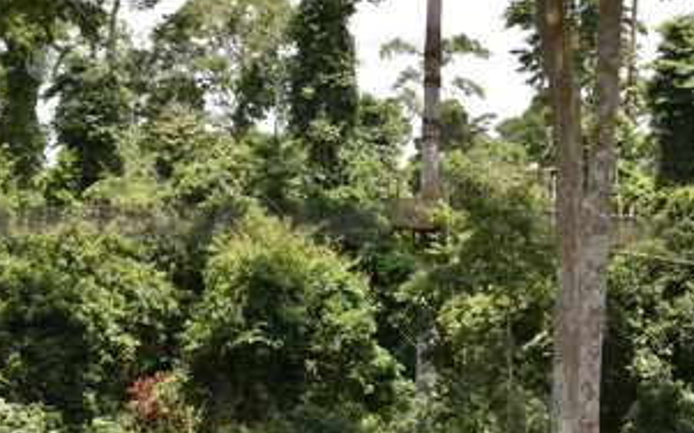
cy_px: 172
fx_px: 1021
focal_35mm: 54
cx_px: 468
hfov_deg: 37.1
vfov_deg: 23.9
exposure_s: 1/250
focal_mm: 18
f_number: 8
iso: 250
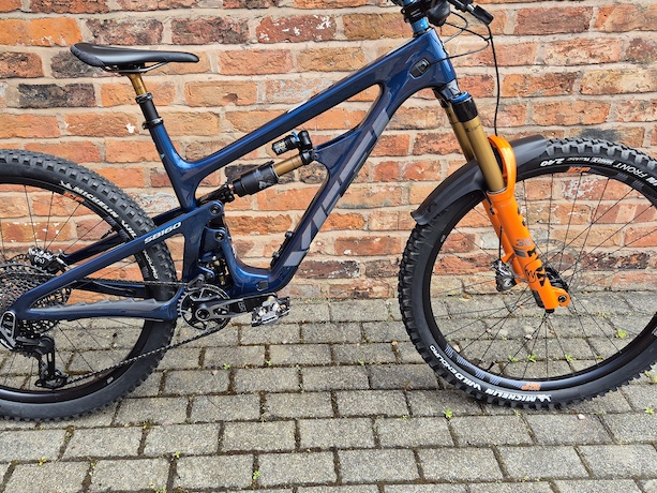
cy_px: 212
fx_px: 570
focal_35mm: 30
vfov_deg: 46.7
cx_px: 284
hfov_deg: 59.7
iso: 25
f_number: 1.8
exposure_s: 1/214
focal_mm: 5.4
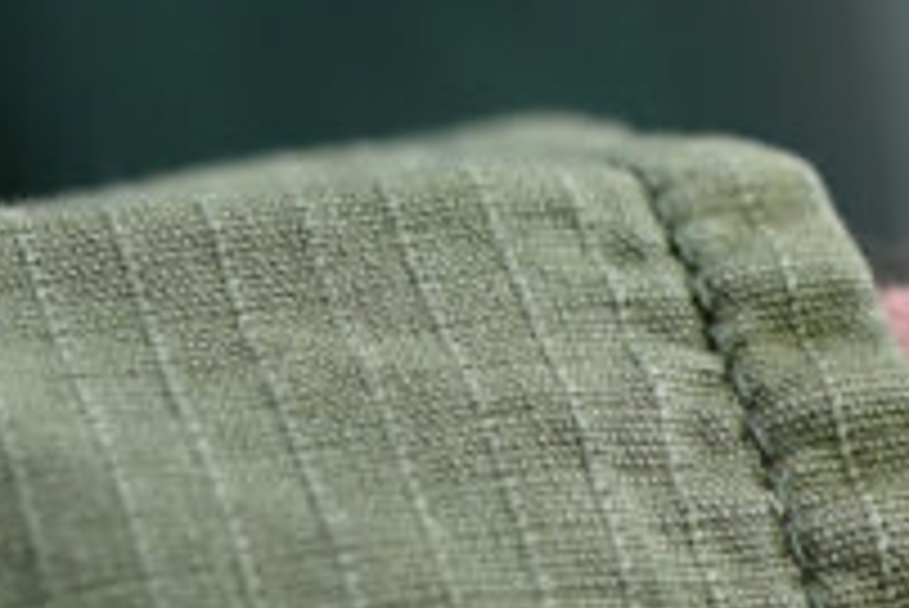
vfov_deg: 6.4
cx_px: 1377
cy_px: 770
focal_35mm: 214
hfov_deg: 9.3
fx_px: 5407
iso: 400
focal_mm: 60
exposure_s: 1/500
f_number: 6.3
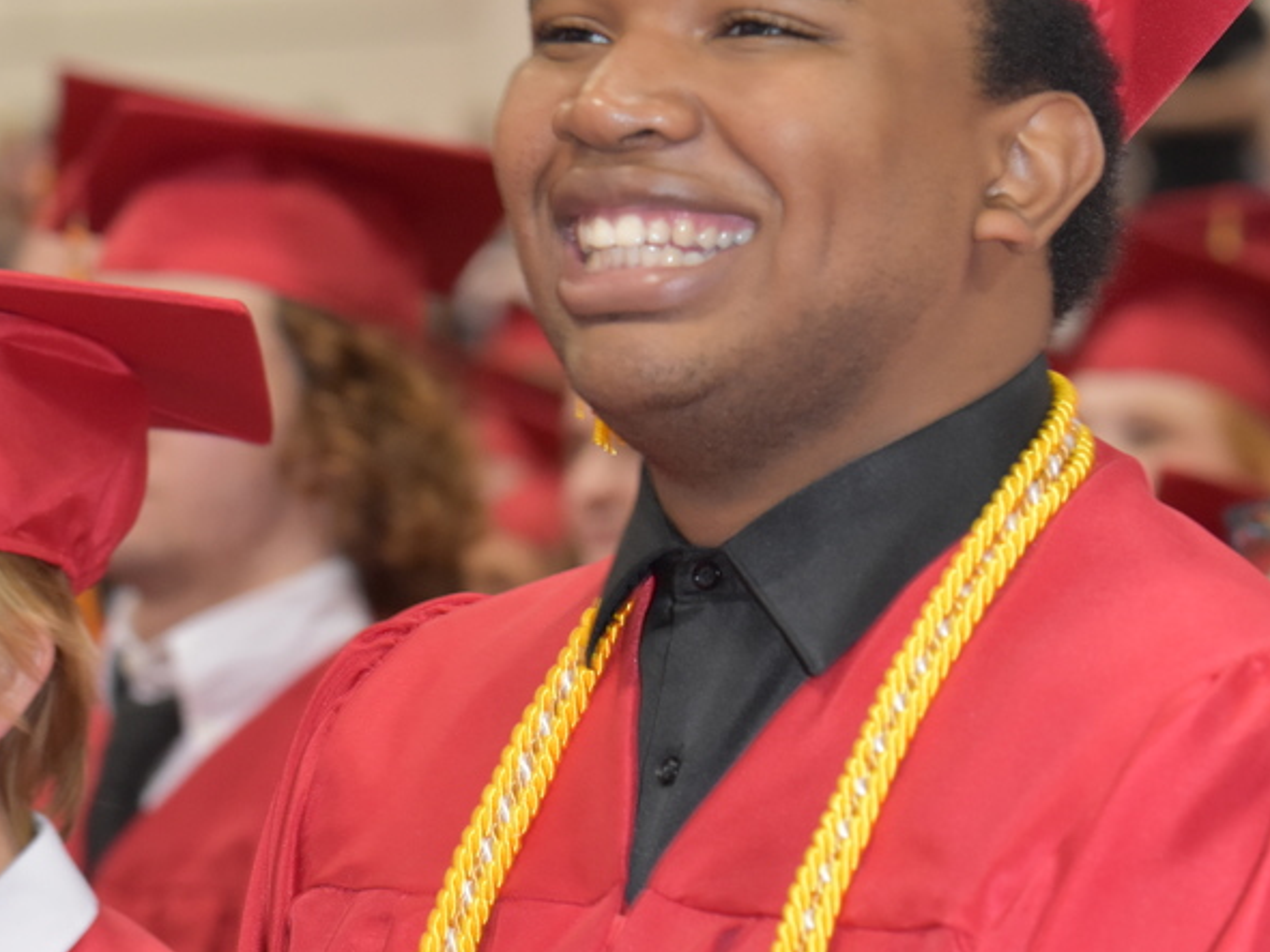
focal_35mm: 230
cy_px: 612
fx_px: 8437
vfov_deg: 6.5
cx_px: 641
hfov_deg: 8.6
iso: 1600
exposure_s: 1/60
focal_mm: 92
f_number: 4
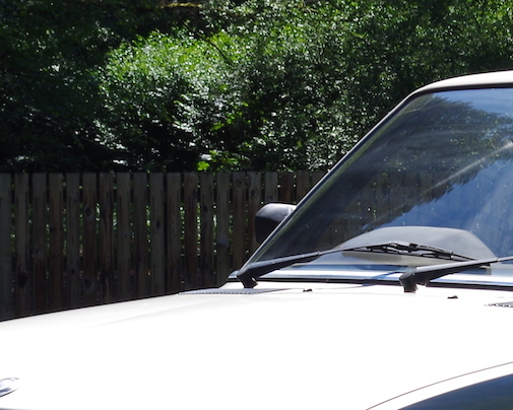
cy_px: 286
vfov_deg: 8.0
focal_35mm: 193
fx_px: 2930
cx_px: 526
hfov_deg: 9.9
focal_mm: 35
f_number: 11
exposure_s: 1/80
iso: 100
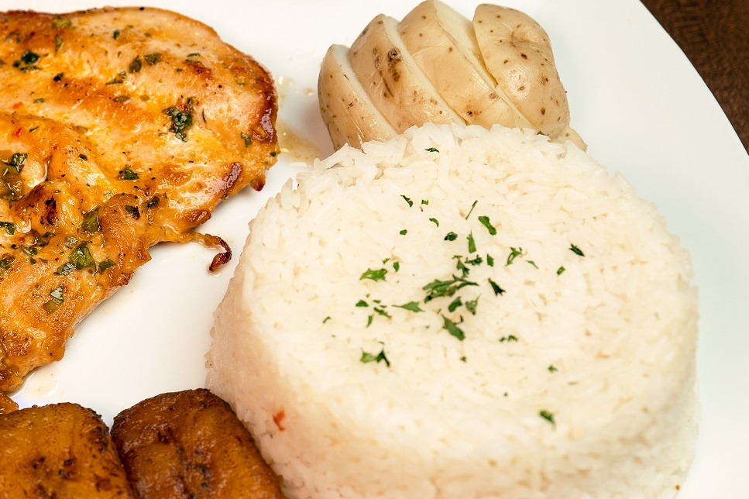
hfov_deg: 28.9
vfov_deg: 20.5
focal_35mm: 66
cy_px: 342
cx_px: 28
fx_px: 1373
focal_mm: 29
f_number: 5
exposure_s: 1/40
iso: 100
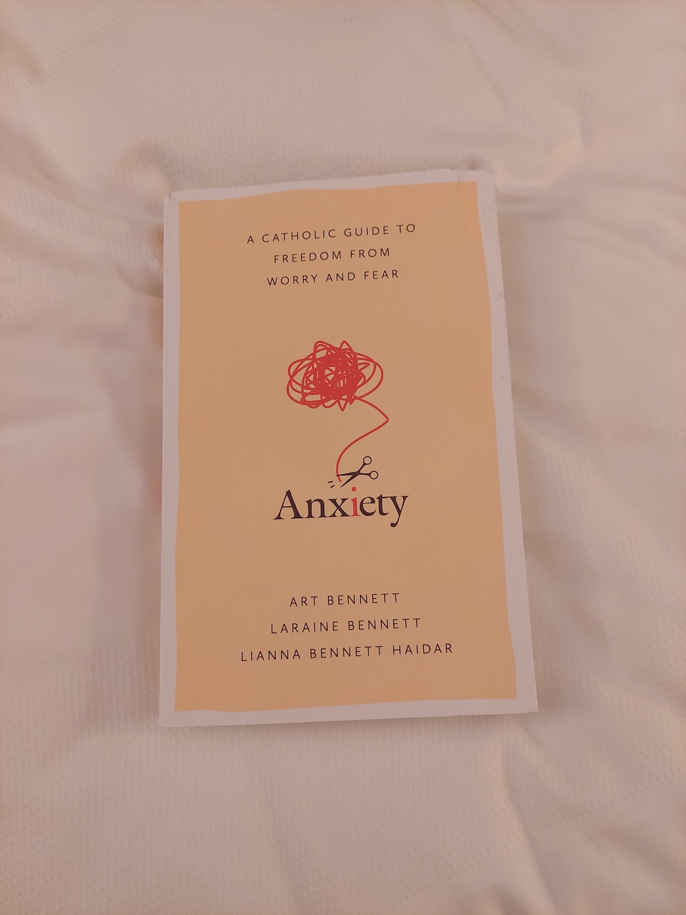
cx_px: 343
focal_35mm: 24
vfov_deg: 71.6
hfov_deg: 56.8
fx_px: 634
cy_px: 458
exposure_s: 1/60
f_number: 1.8
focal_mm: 5.23
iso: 320
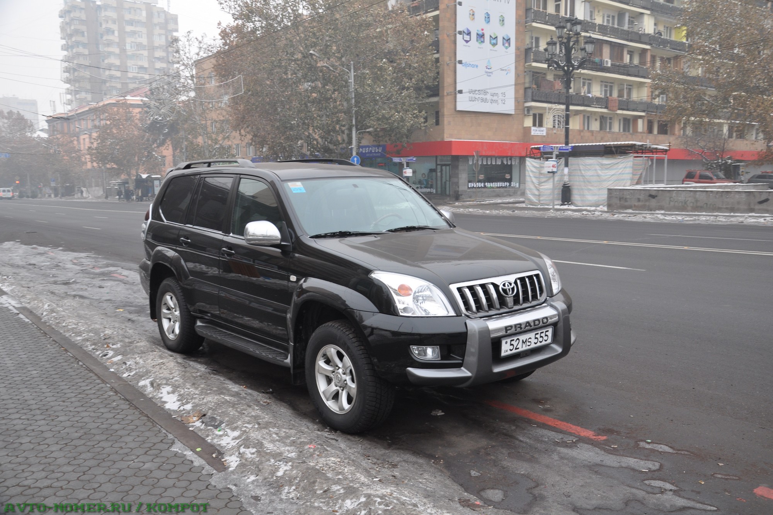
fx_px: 676
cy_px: 258
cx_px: 386
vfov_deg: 41.7
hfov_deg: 59.5
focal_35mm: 32
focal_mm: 21
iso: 360
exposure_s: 1/125
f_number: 5.6
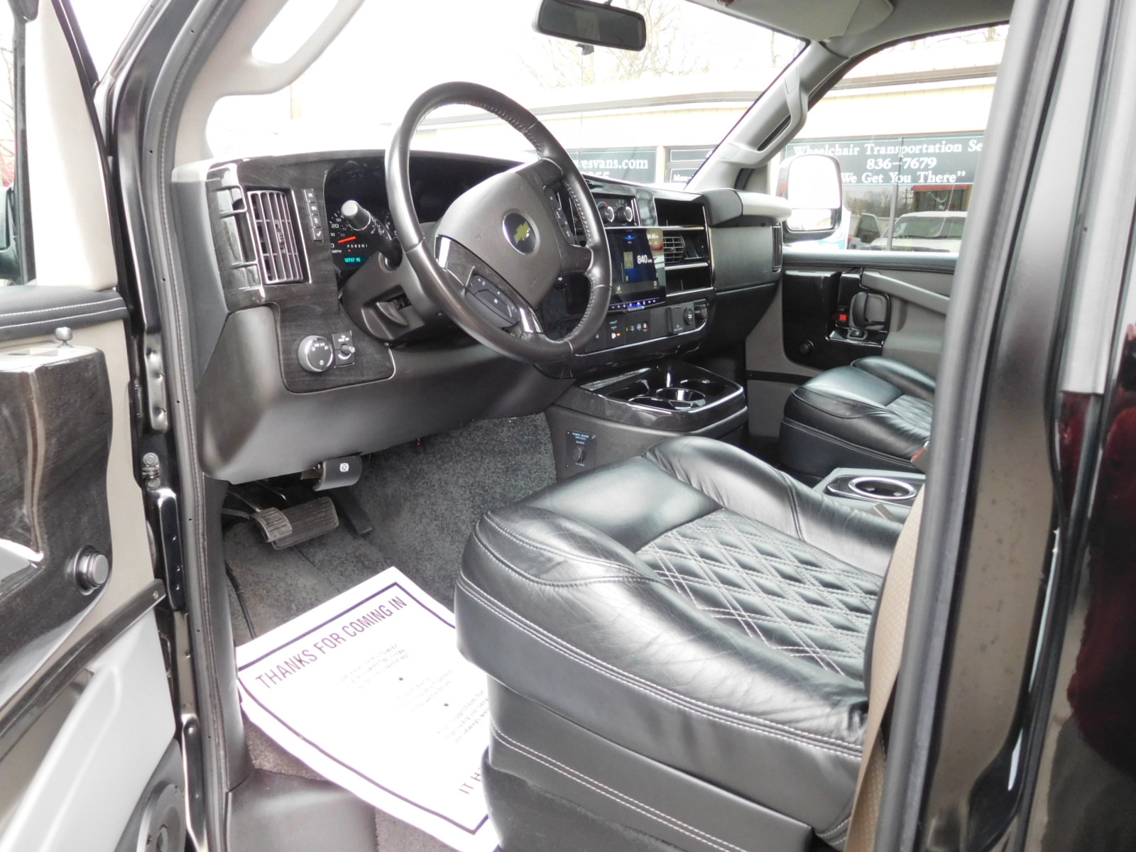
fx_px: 820
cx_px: 568
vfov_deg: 54.9
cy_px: 426
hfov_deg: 69.4
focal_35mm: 25
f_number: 3.4
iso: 280
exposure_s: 1/30
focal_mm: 4.5
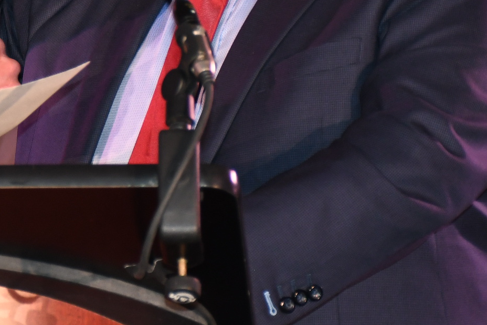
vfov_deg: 5.4
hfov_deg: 8.1
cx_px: -152
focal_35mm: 252
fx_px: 3409
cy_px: -69
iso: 800
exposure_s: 1/60
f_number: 4.8
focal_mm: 56
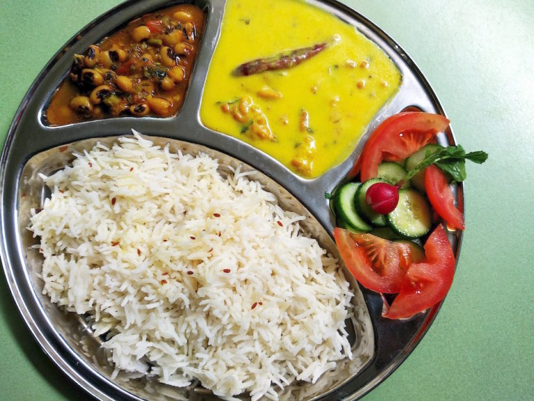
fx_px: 401
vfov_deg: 53.1
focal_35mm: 26
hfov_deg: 67.3
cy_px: 200
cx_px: 267
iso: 160
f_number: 2.2
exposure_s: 1/50
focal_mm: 3.81
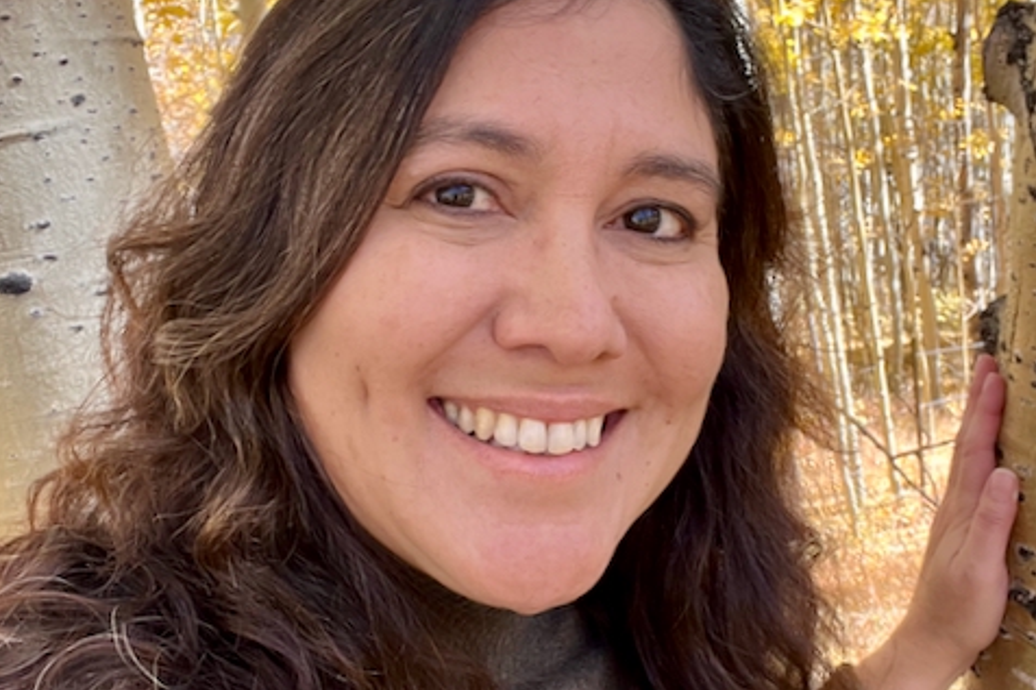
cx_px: 515
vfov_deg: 31.8
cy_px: 390
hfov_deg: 46.4
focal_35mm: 42
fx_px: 1208
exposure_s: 1/121
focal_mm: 2.71
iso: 50
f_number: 2.2
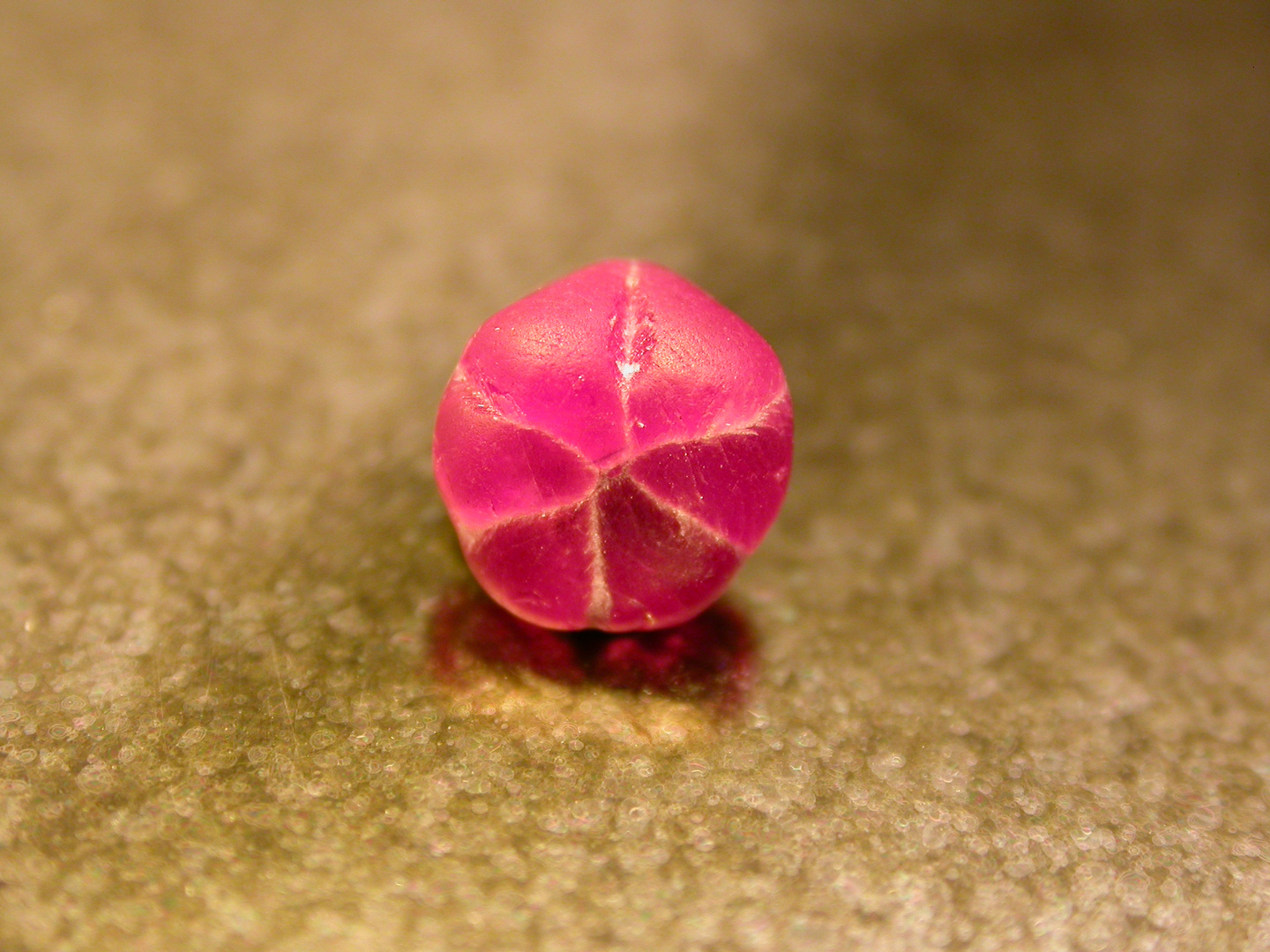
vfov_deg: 14.9
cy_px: 476
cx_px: 635
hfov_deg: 19.8
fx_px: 3632
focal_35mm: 99
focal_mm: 20.6
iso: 100
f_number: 3.9
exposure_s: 1/18.4
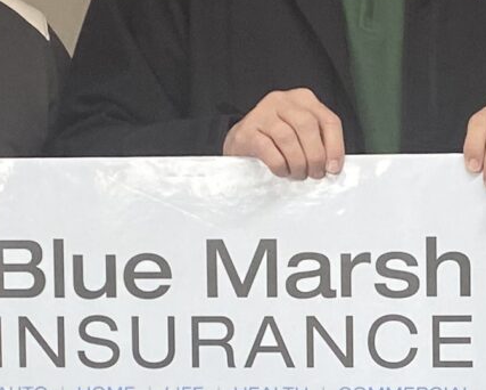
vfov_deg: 10.1
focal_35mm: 152
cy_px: 422
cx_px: 483
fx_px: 2187
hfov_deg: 12.5
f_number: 1.8
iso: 80
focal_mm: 4.25
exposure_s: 1/60
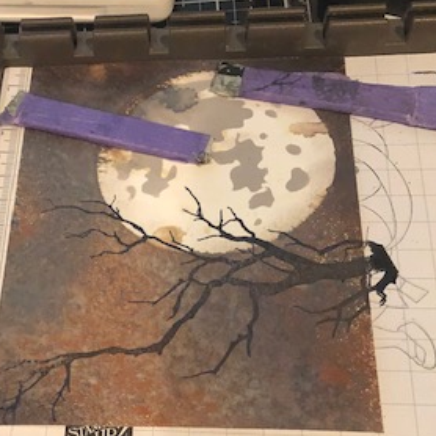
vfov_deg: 29.3
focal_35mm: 57
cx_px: 75
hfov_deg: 29.2
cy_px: 356
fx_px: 812
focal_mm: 3.99
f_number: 1.8
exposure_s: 1/12
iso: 100
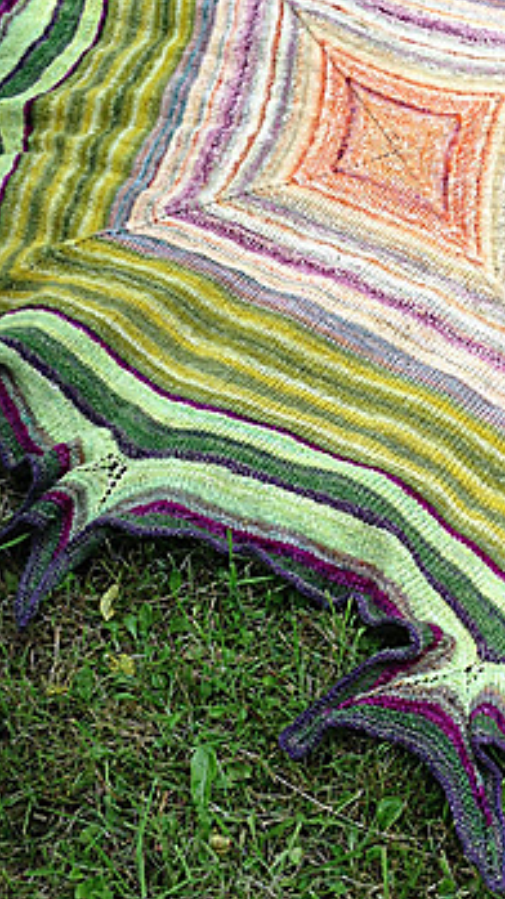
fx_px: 1573
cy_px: 397
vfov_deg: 31.9
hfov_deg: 18.1
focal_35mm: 66
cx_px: 405
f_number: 2.4
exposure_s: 1/354
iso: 50
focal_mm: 4.12
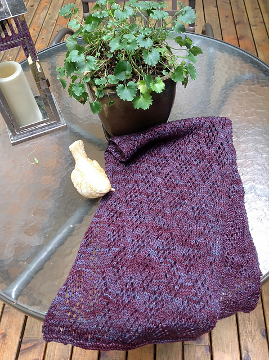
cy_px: 180
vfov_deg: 52.7
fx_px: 364
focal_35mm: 35
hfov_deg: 40.6
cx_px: 134
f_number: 2.4
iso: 64
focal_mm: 4.28
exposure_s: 1/40
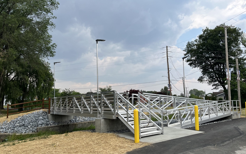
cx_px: 125
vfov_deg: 44.4
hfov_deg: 66.5
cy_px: 87
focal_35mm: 28
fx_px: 188
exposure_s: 1/1558
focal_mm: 5.1
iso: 50
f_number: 1.6
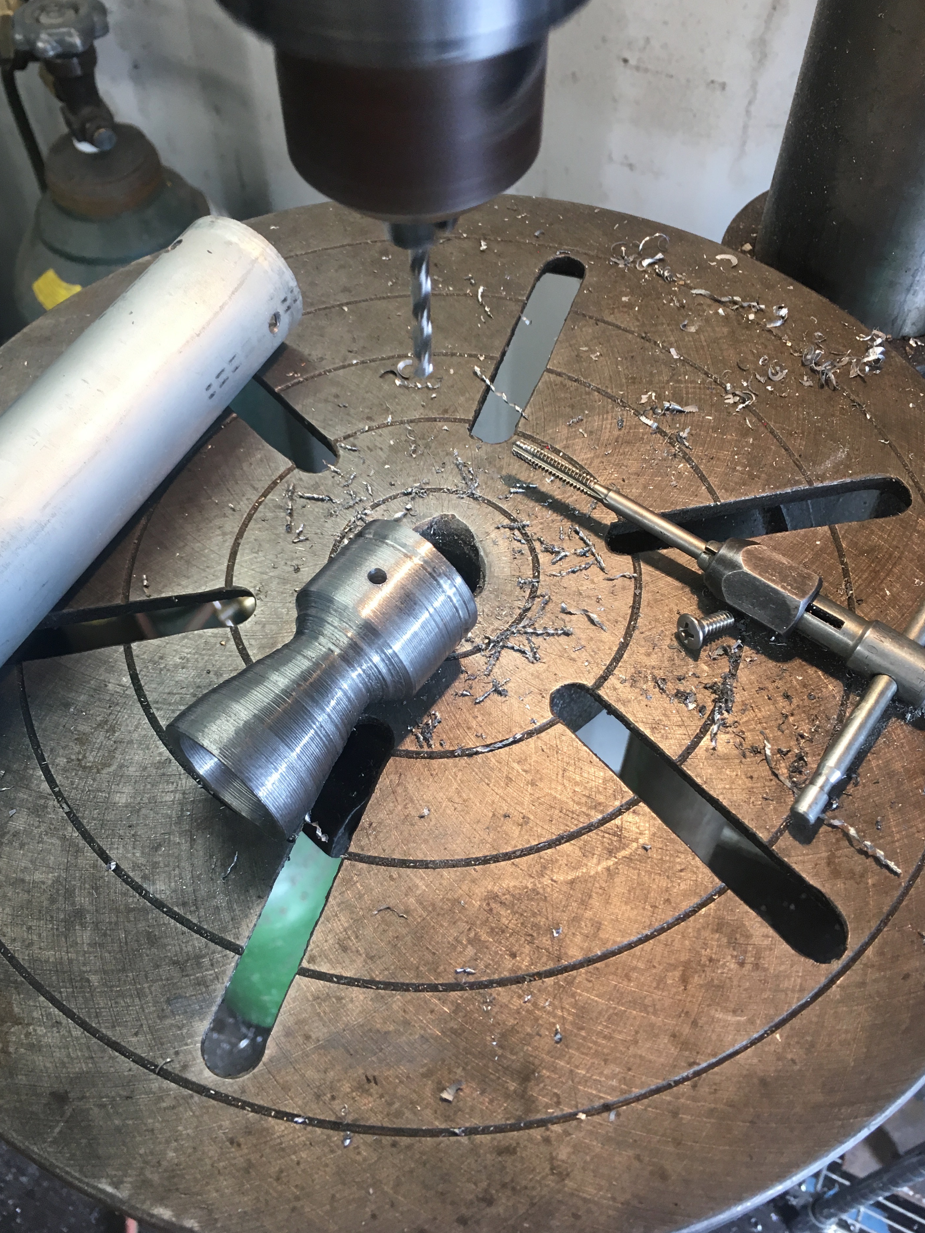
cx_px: 435
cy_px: 586
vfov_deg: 58.3
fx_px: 1104
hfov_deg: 45.4
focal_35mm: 31
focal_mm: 4.15
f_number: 2.2
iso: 40
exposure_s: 1/30
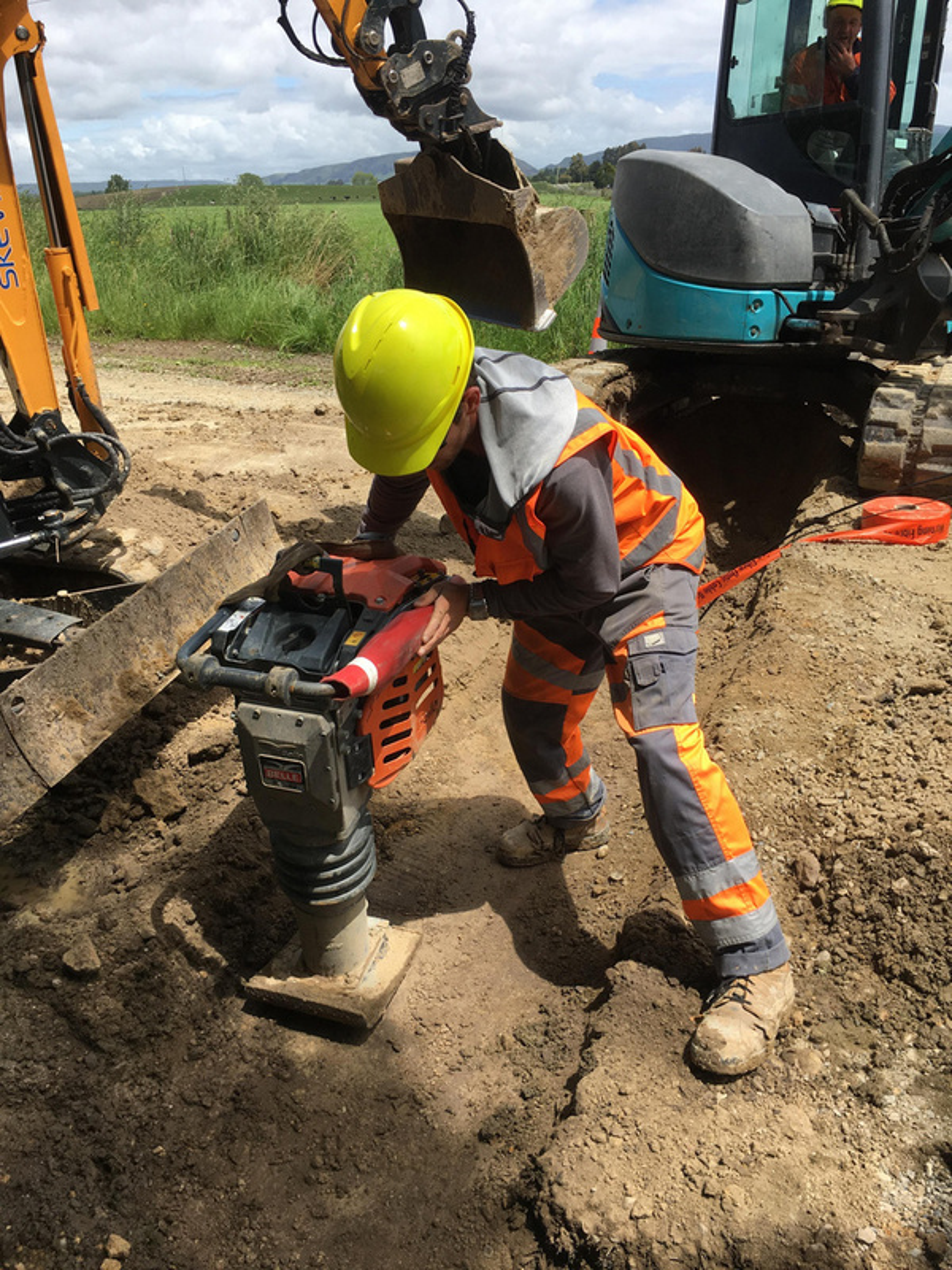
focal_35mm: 29
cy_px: 635
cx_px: 476
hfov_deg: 48.2
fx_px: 1063
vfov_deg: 61.7
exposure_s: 1/1304
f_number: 2.2
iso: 25
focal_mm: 4.15
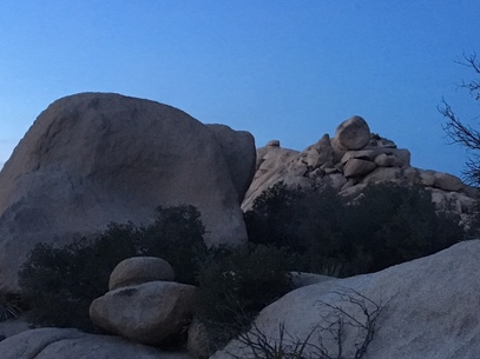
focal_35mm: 57
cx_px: 281
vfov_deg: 25.6
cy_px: 182
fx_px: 790
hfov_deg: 33.7
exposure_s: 1/15
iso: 320
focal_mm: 4.15
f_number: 2.2
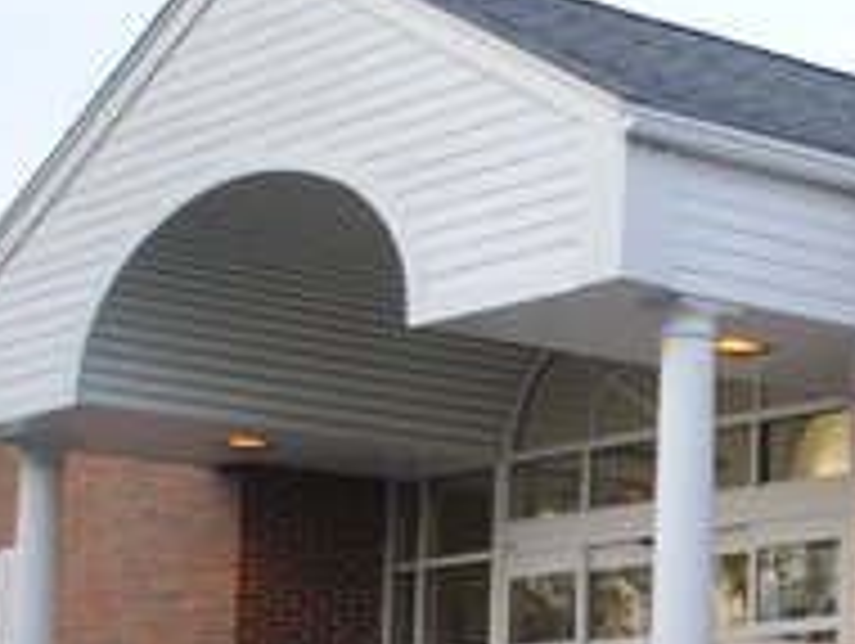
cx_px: 1143
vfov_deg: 12.5
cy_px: 482
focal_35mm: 118
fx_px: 2918
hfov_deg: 15.8
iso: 200
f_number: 4.5
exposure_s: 1/80
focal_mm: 26
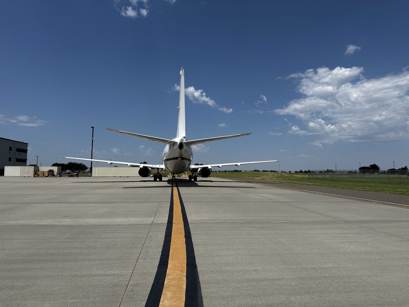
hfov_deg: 71.6
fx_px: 284
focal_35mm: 24
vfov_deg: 56.8
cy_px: 154
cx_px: 204
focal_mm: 6.86
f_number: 1.78
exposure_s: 1/10753
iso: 80
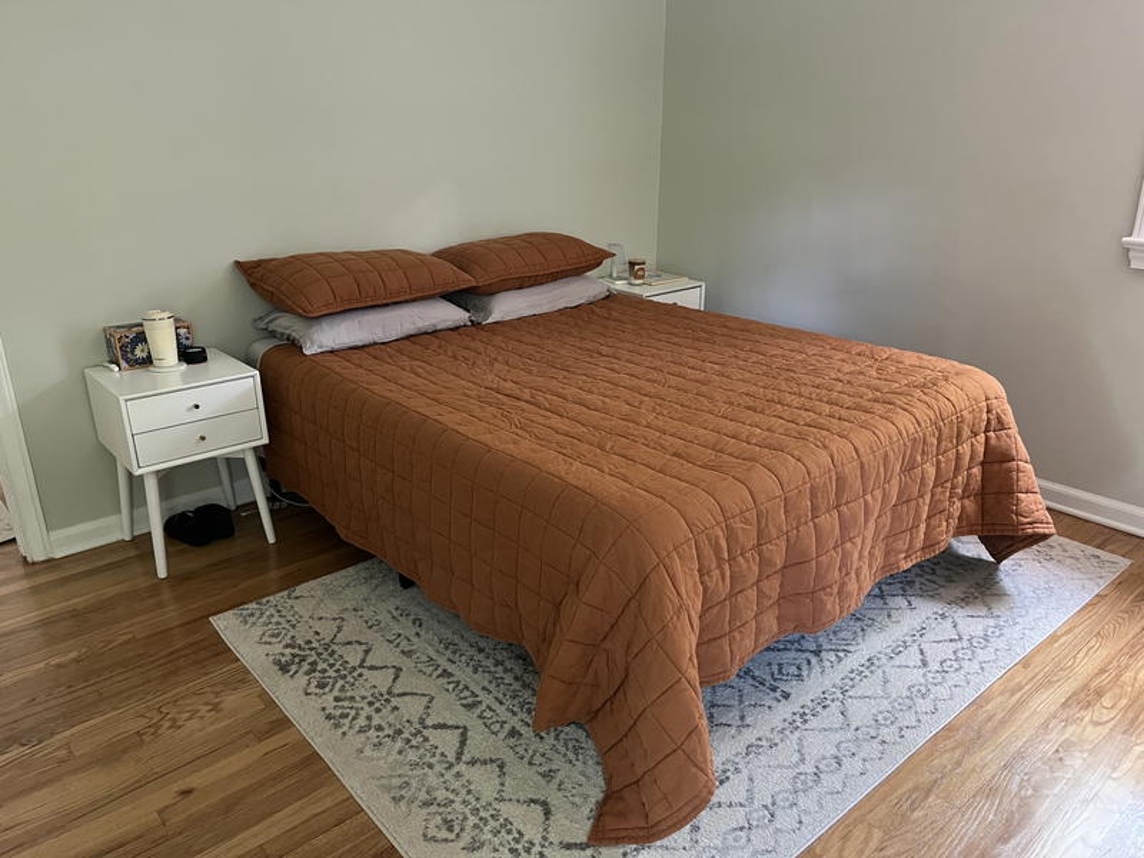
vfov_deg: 53.1
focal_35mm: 26
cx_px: 572
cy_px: 429
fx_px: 859
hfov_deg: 67.3
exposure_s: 1/60
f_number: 1.6
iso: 400
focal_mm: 5.1
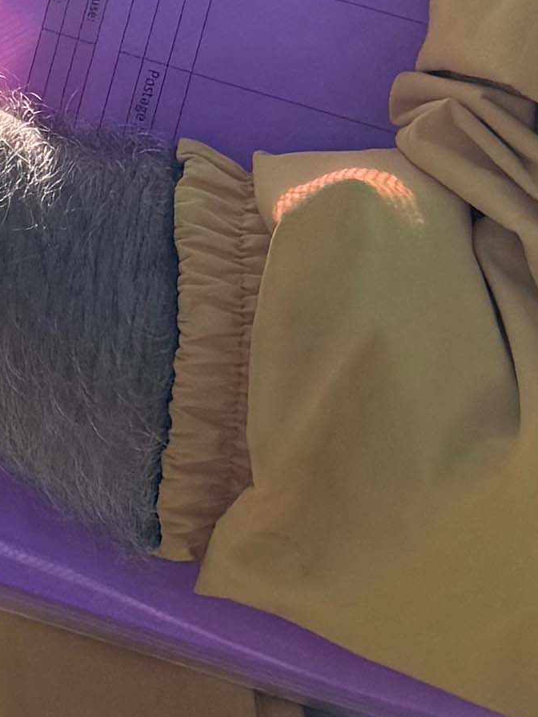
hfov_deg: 9.4
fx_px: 3171
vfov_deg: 12.1
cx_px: -344
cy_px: -462
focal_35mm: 153
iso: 80
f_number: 1.78
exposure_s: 1/7092
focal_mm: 6.76
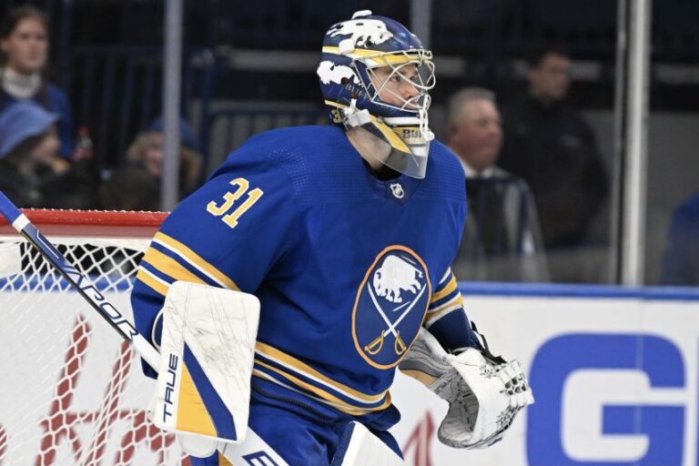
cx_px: 350
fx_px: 3495
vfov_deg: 7.6
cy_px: 233
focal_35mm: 180
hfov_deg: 11.4
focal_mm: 180
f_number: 3.5
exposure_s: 1/1600
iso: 3200
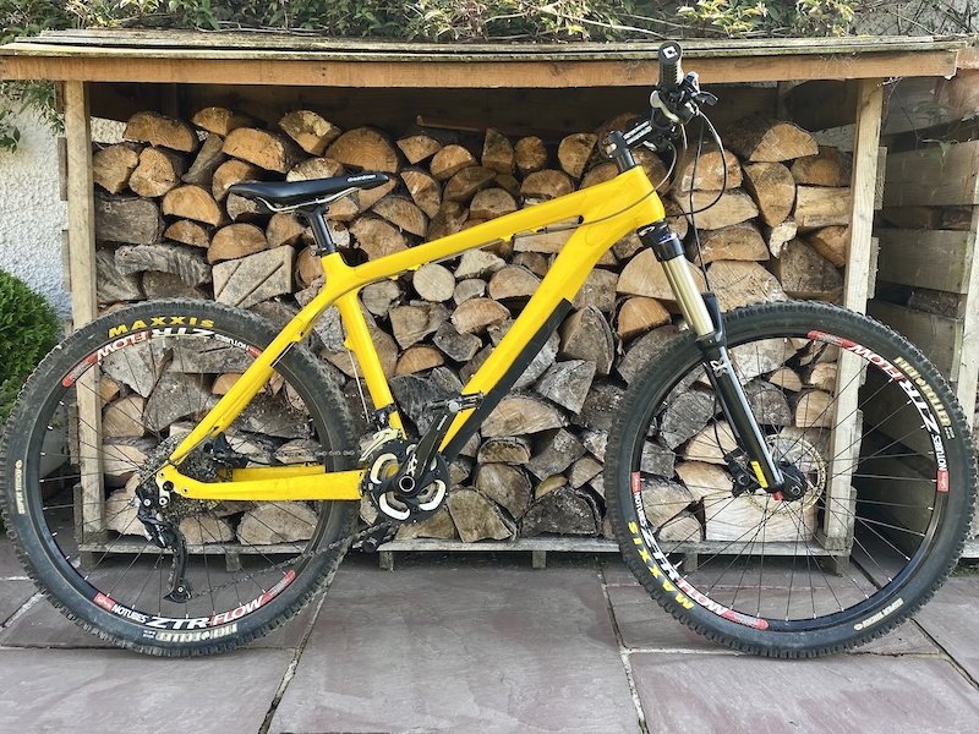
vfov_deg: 53.1
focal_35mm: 26
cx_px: 490
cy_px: 367
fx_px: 735
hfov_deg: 67.3
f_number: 1.8
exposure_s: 1/177
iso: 32
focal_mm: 4.25
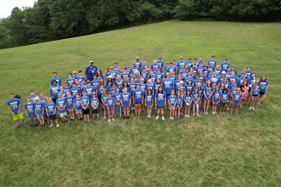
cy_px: 94
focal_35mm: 22
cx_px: 140
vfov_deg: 57.2
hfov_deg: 78.6
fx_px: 172
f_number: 2.8
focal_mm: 8.38
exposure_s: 1/500
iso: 110
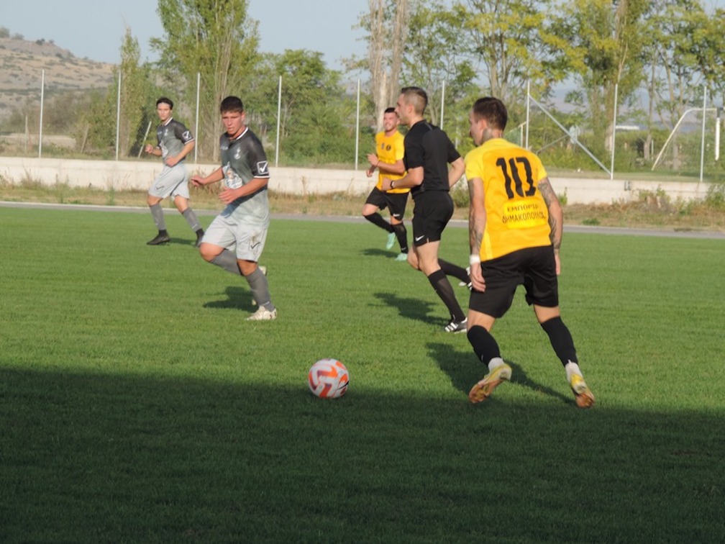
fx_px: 3875
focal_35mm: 185
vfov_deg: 8.0
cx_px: 362
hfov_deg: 10.7
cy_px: 272
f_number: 4.6
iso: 80
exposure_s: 1/320
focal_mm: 33
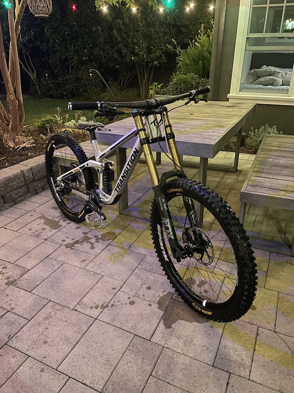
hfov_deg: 53.1
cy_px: 196
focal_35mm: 26
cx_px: 147
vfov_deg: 67.3
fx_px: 294
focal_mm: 4.2
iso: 500
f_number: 1.6
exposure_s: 1/9
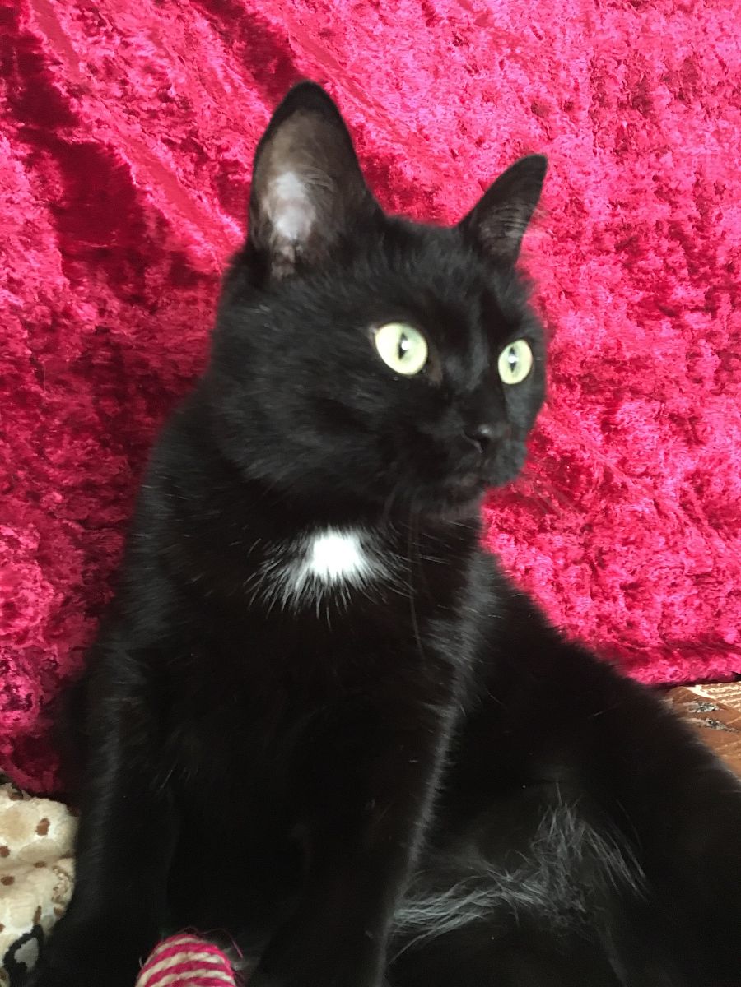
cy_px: 494
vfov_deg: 61.7
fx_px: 828
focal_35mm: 29
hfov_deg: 48.2
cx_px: 370
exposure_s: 1/17
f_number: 2.2
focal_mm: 4.15
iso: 500
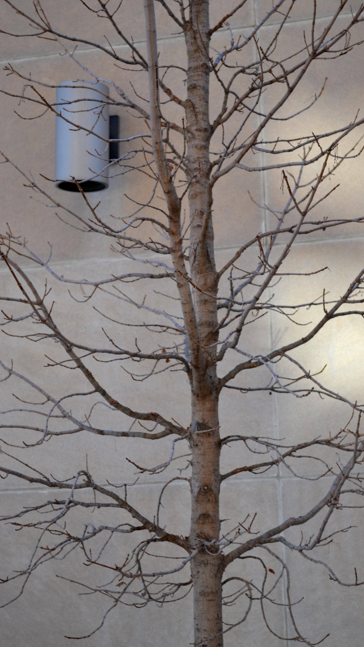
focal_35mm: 63
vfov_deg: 33.3
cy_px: 324
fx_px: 1081
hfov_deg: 19.1
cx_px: 207
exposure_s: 1/125
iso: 100
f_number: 5.6
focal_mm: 40
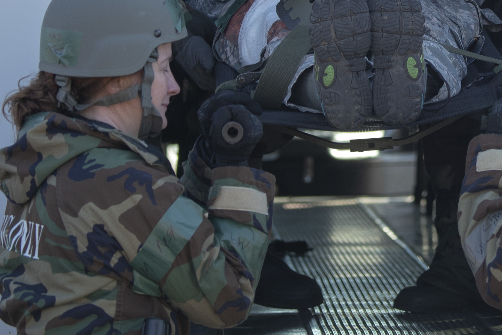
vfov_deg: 3.7
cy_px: 7
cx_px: 420
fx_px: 5203
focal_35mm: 373
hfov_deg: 5.5
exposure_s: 1/160
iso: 100
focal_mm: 135
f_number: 5.6
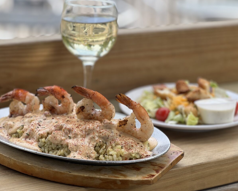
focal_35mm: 81
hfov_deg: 23.6
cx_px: 111
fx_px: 570
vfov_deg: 18.9
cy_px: 95
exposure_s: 1/123
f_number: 2.8
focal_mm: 9
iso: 20
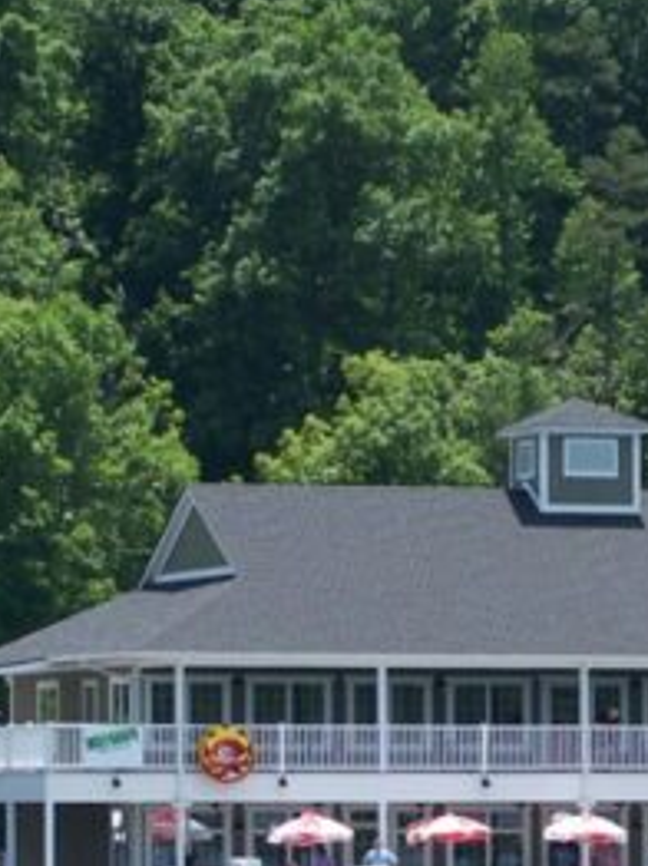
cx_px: 936
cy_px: 641
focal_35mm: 276
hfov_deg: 5.3
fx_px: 6900
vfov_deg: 7.2
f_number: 3.2
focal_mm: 15.6
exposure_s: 1/800
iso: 80
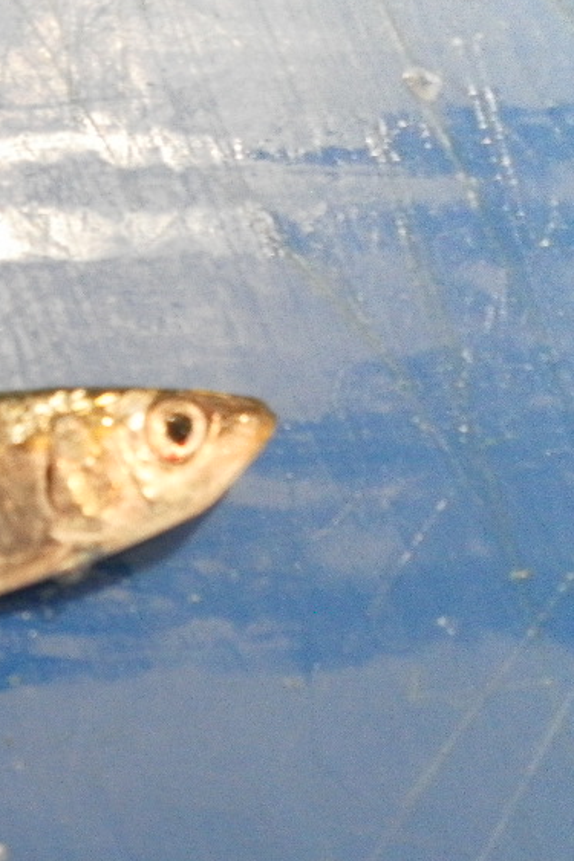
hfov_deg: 22.6
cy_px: 555
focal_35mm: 53
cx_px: -182
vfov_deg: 37.2
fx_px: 1268
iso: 400
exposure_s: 1/25
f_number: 3.2
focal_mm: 4.9
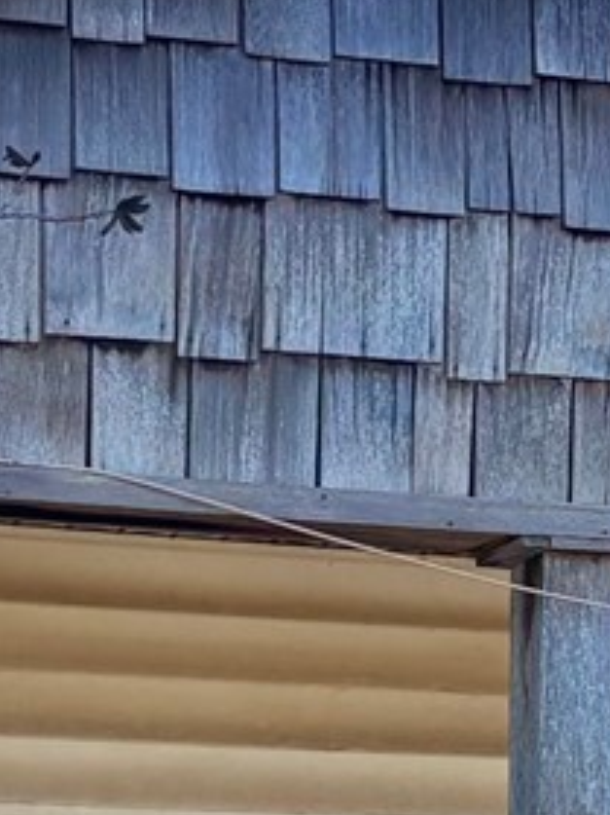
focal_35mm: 191
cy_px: 871
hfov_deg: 7.7
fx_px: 4491
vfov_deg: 10.3
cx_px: 832
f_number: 1.6
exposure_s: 1/1205
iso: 50
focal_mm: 5.96
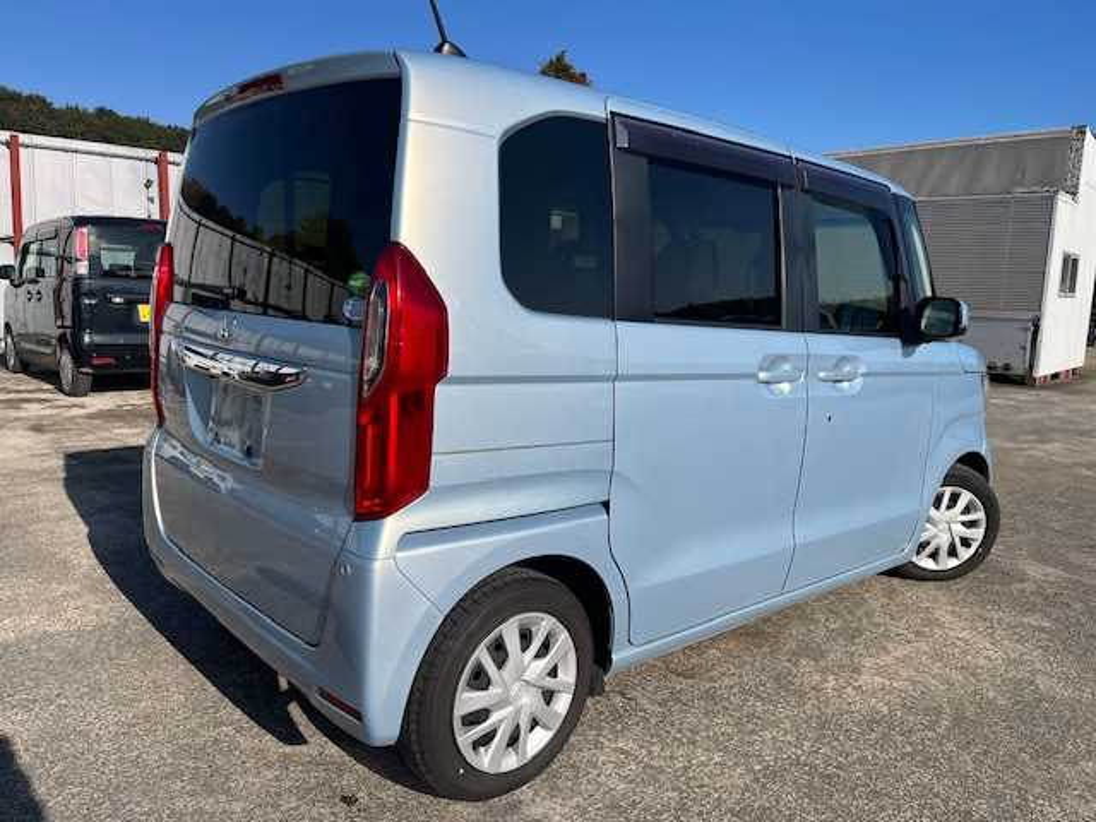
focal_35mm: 26
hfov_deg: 67.3
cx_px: 548
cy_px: 411
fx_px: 823
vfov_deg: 53.1
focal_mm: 5.1
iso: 50
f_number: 1.6
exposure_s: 1/4651
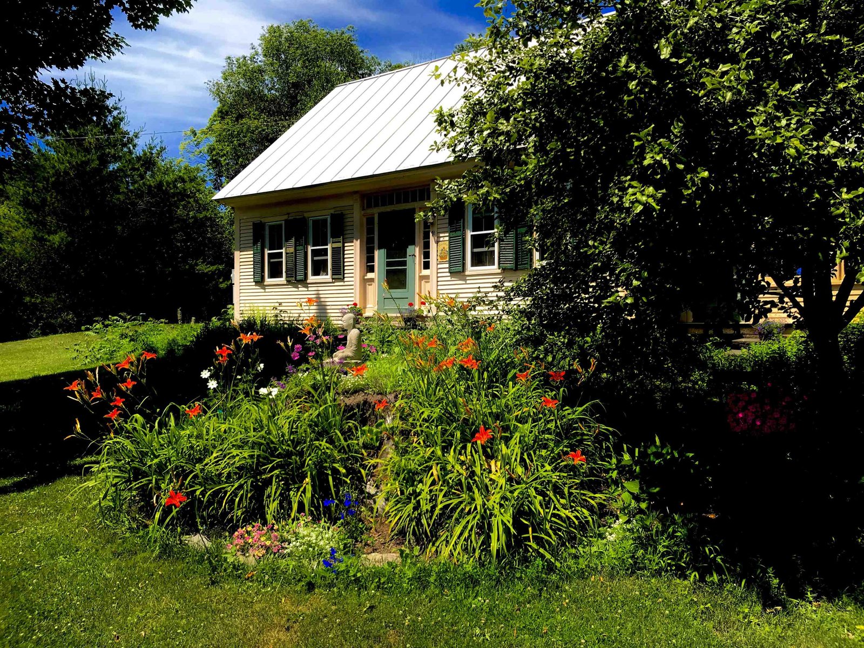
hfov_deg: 63.4
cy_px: 324
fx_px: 699
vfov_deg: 49.7
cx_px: 432
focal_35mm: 28
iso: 20
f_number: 1.8
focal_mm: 3.99
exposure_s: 1/1650
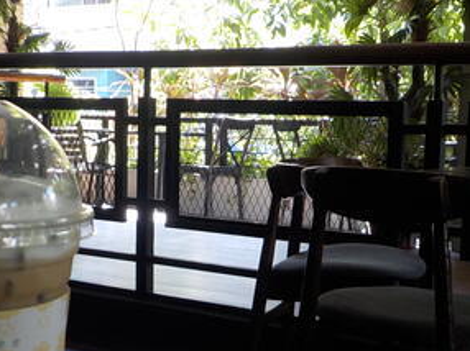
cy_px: 238
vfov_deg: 23.1
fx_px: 855
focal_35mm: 63
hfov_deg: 30.6
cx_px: 169
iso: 125
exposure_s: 1/40
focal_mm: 4.1
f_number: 3.3
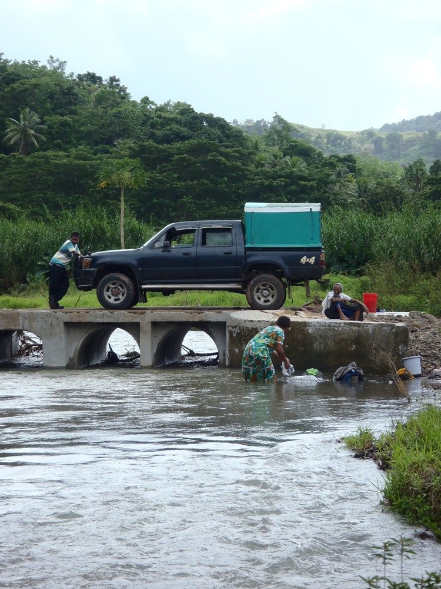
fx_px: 1631
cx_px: 220
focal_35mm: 96
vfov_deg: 20.4
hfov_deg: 15.4
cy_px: 294
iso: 80
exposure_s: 1/200
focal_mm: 17.22
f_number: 4.8
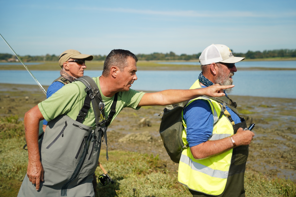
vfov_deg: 29.9
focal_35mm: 45
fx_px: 370
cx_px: 148
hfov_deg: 43.6
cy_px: 98
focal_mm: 45
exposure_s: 1/200
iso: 200
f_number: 3.5
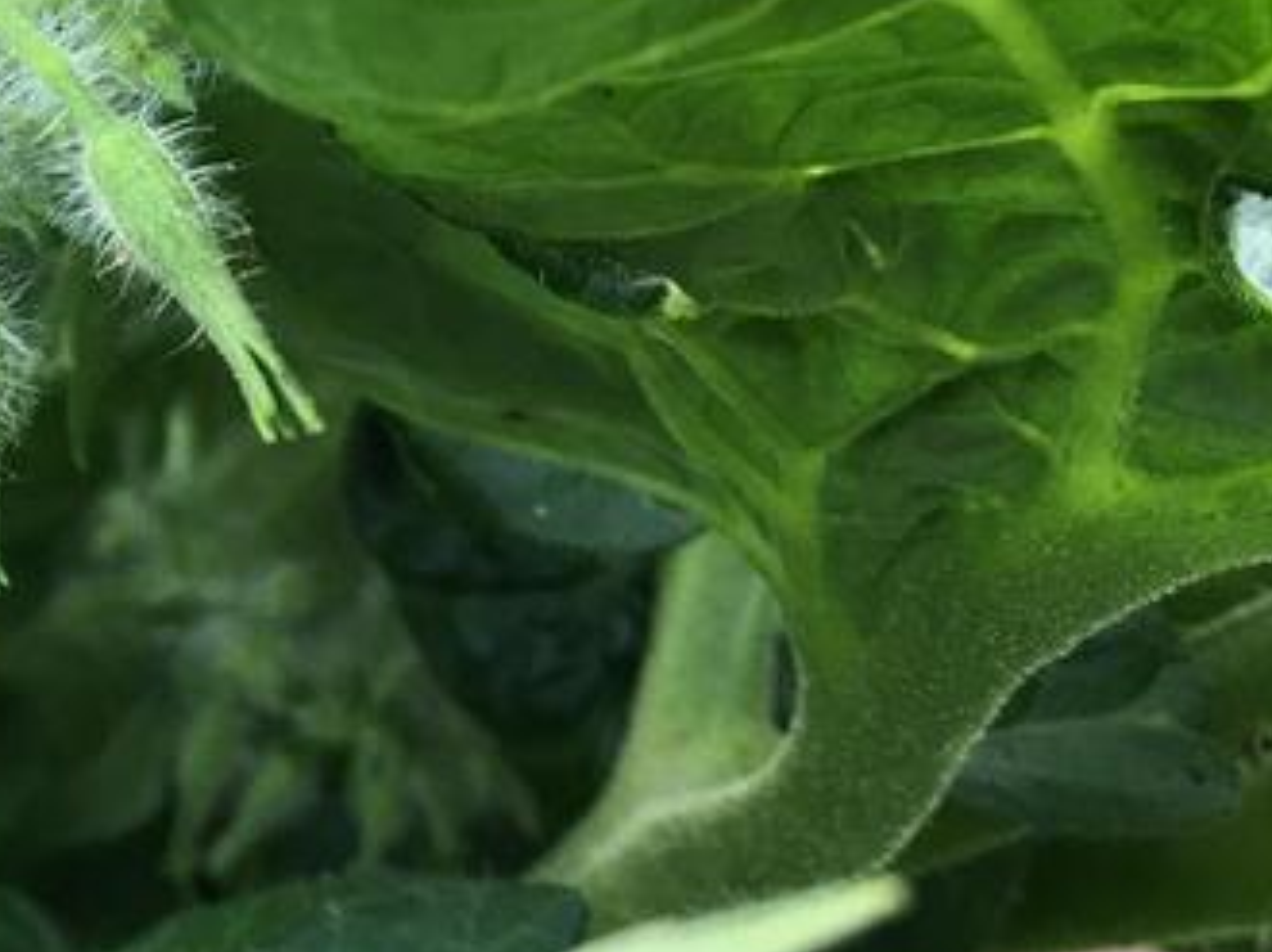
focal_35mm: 88
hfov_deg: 19.8
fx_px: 3231
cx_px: -532
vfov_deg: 16.2
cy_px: -143
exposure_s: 1/30
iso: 25
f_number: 2.2
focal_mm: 4.15
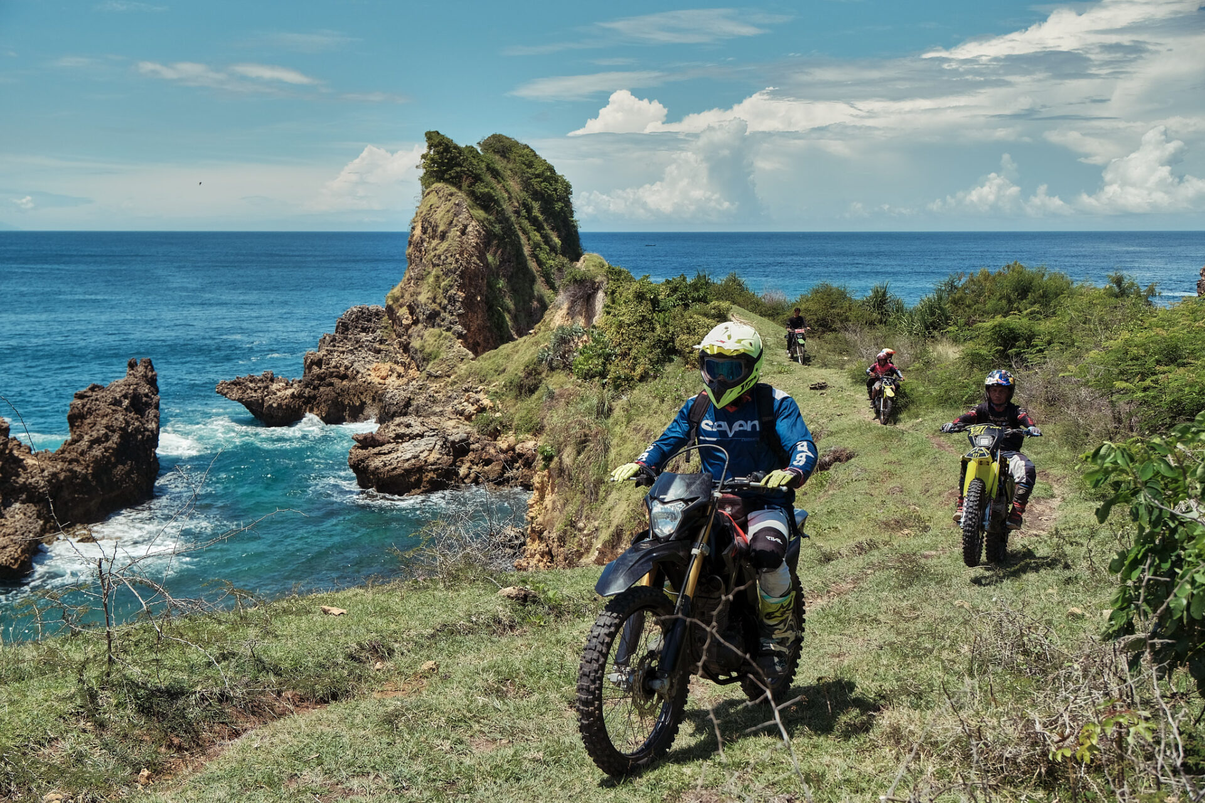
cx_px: 602
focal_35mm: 36
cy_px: 402
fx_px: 1205
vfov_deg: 36.9
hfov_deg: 53.1
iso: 250
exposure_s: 1/2500
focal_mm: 24
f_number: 3.5
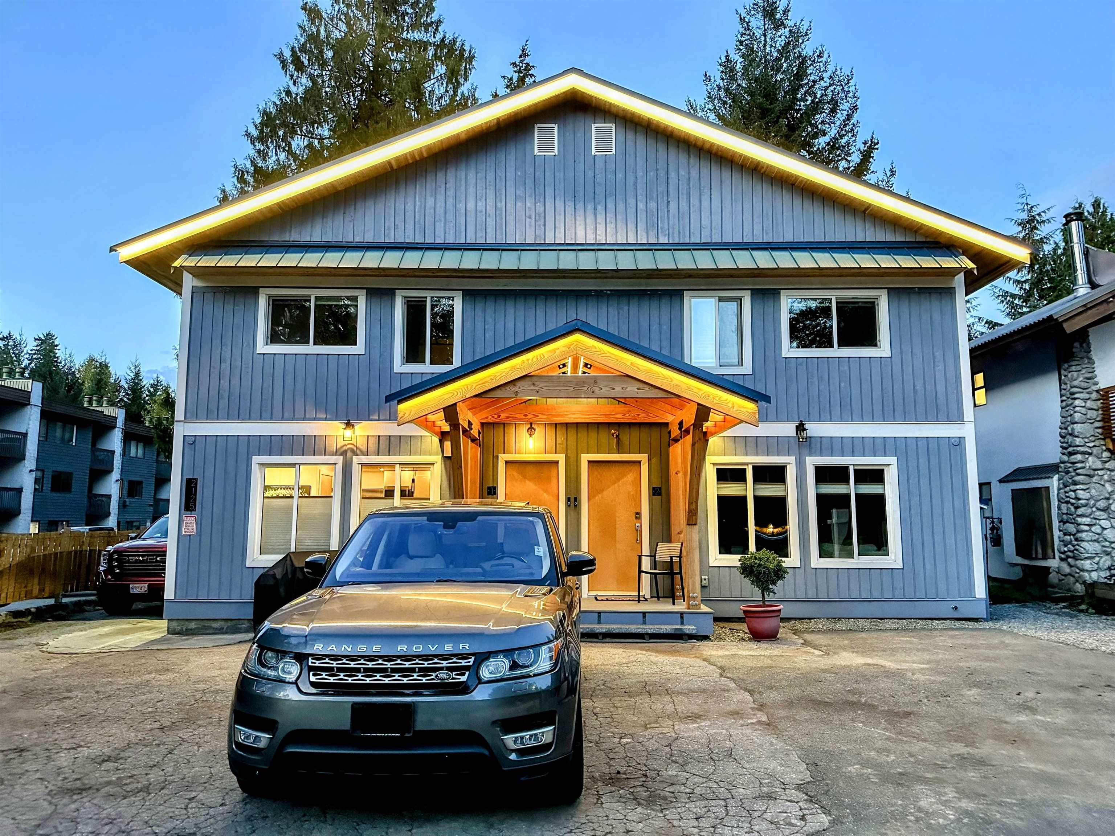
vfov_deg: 56.8
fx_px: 773
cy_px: 418
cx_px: 558
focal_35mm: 24
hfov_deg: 71.6
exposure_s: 1/60
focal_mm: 6.86
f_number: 1.78
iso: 800
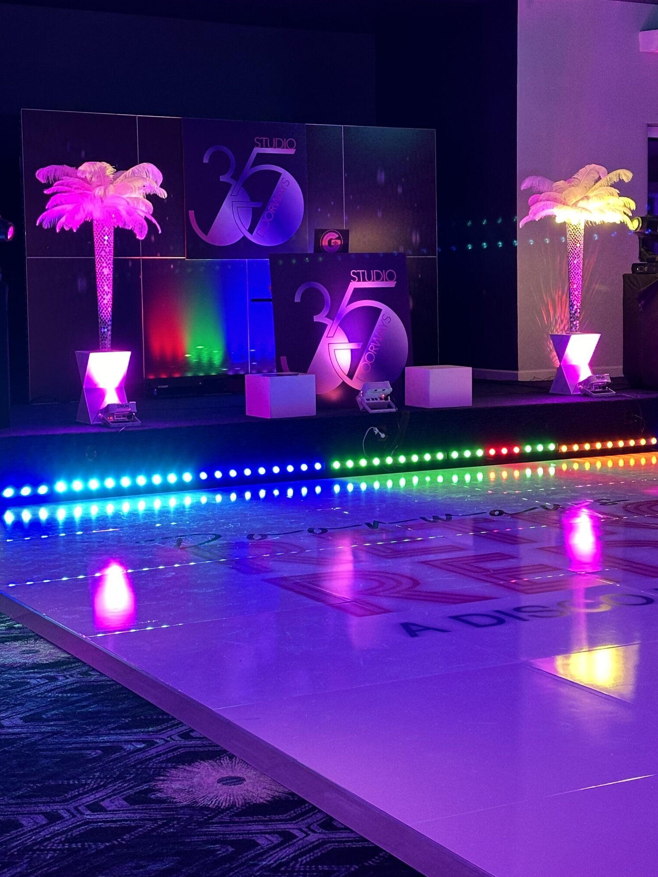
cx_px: 344
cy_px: 361
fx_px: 1546
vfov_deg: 31.6
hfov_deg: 24.0
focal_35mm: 61
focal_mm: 6.86
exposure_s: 1/40
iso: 250
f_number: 1.78
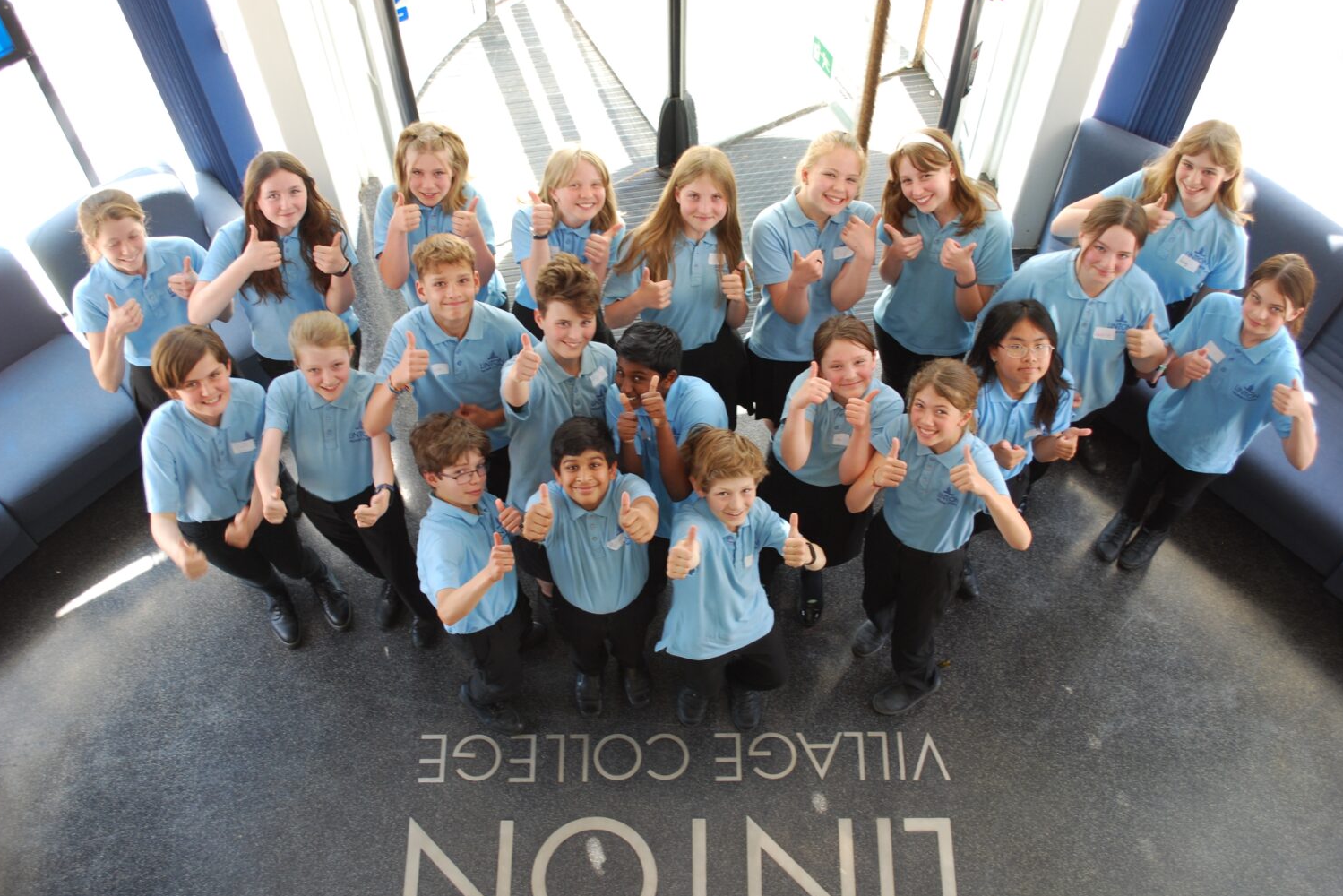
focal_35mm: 40
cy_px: 438
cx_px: 663
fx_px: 1492
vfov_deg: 33.4
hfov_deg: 48.4
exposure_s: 1/30
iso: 220
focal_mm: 26
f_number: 4.2
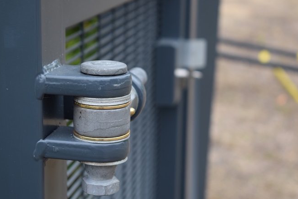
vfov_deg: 15.1
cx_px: 143
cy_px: 99
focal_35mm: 91
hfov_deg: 22.5
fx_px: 749
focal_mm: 55
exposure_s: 1/200
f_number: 5.6
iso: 250
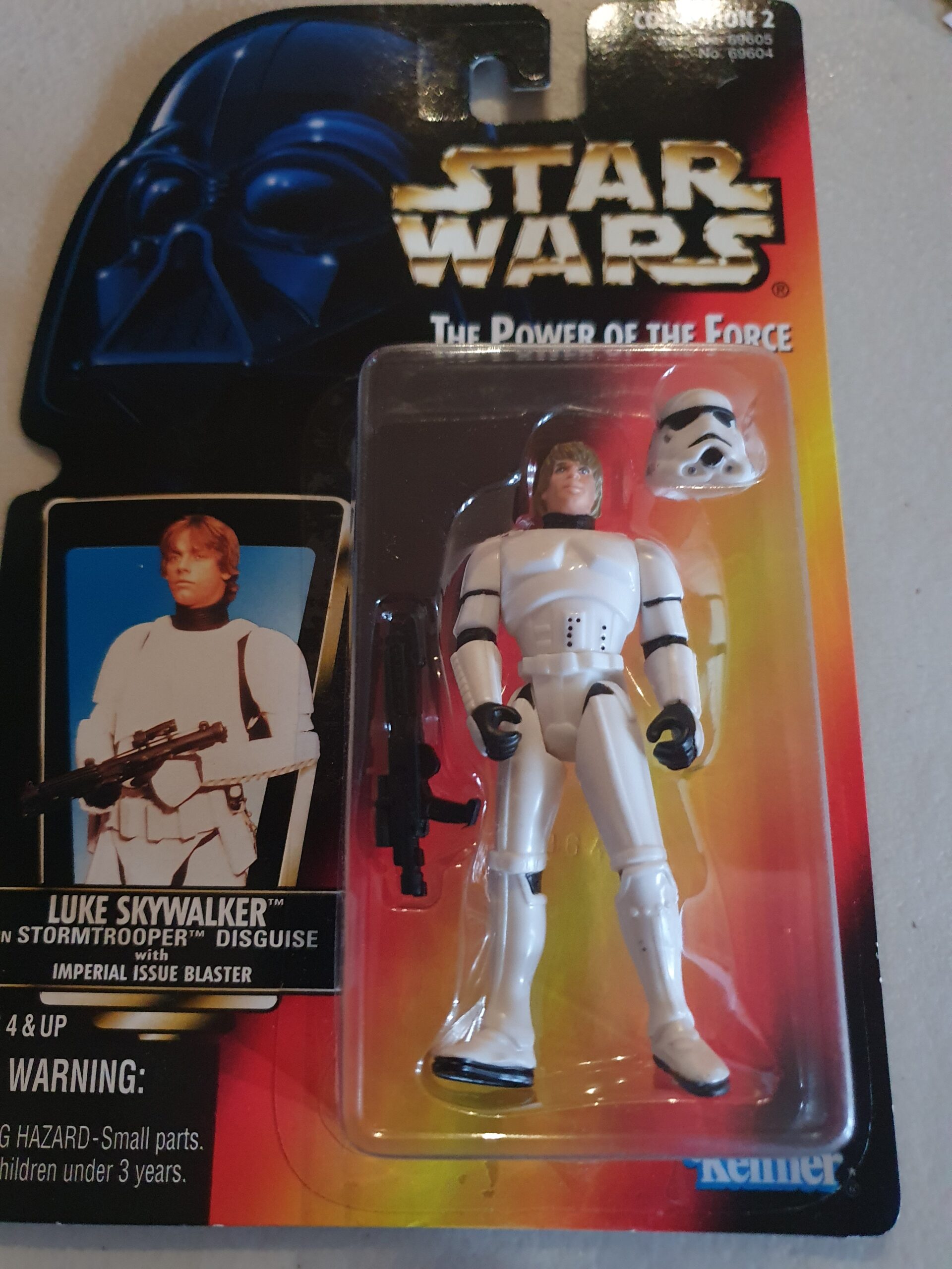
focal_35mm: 26
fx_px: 953
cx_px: 476
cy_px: 634
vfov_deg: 67.3
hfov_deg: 53.1
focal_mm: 4.32
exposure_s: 1/25
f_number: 1.5
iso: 640
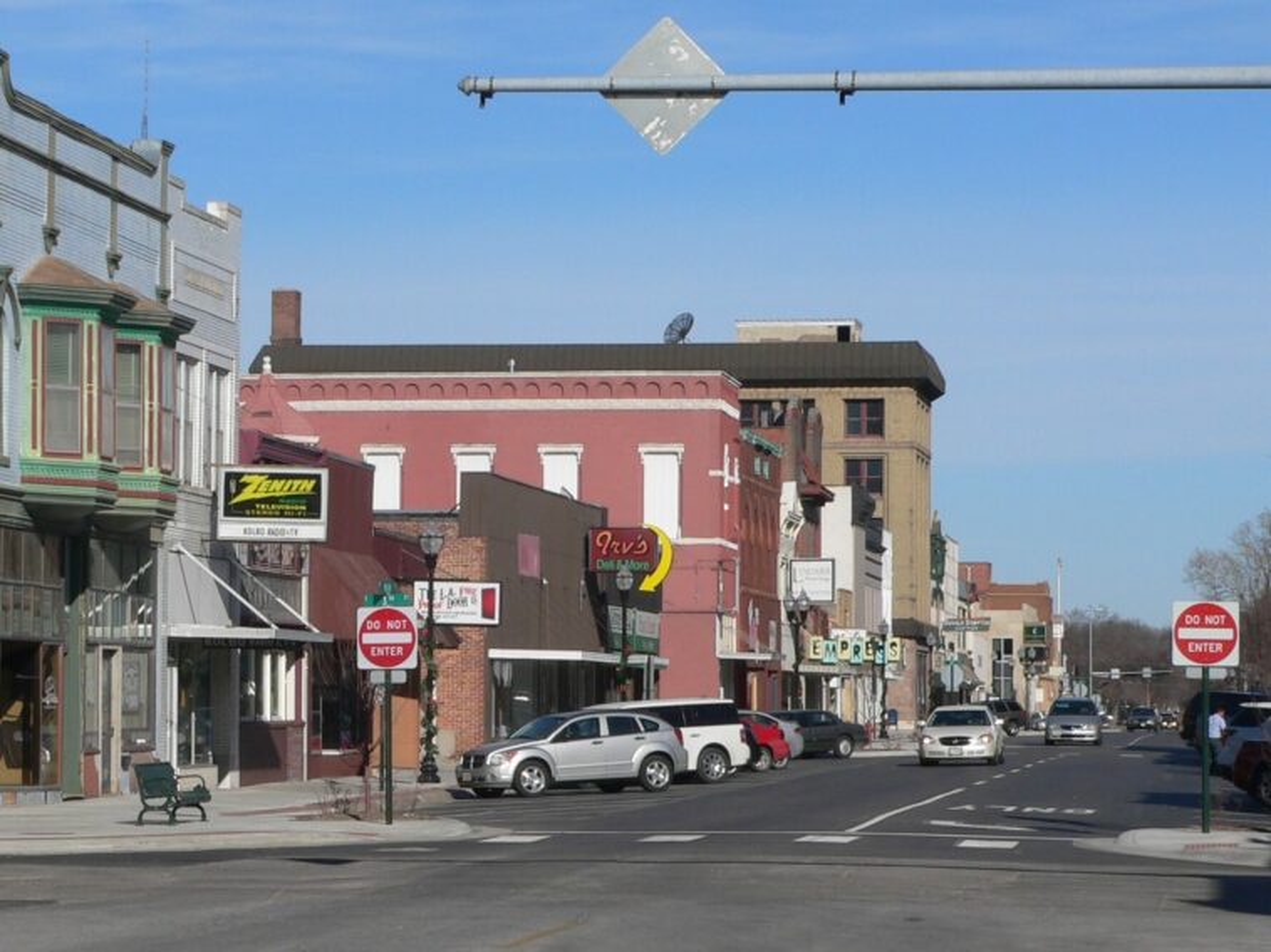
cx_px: 636
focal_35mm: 84
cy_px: 476
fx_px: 3083
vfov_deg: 17.6
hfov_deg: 23.3
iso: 80
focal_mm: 14.1
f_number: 5.6
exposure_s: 1/800
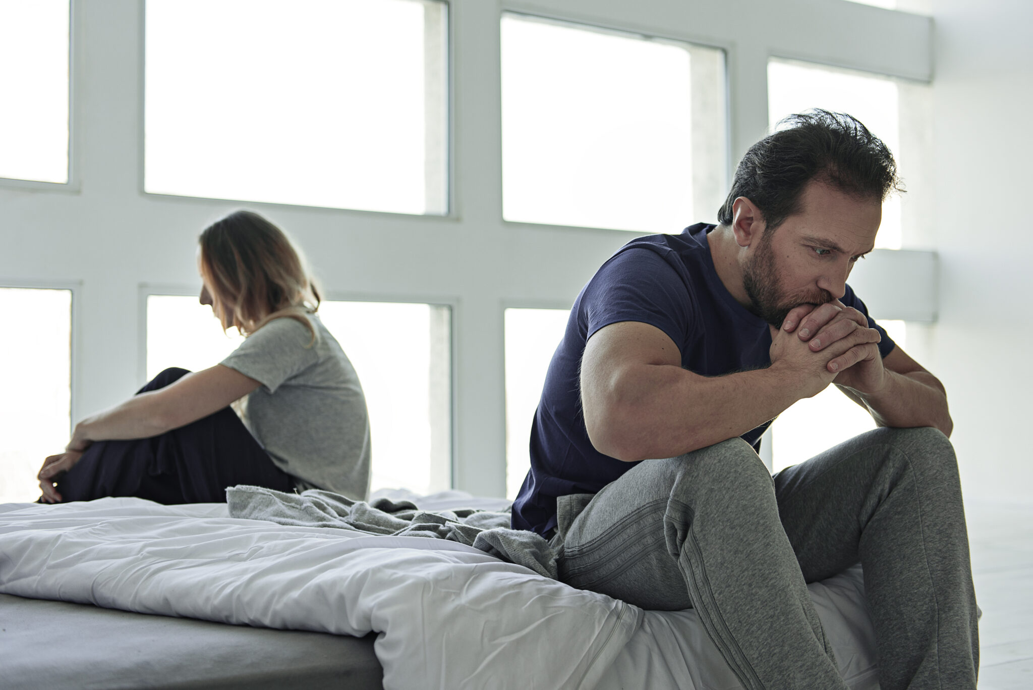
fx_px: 1378
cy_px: 345
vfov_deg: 28.1
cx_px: 516
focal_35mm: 48
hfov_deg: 41.1
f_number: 3.2
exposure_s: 1/200
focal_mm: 48
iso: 250
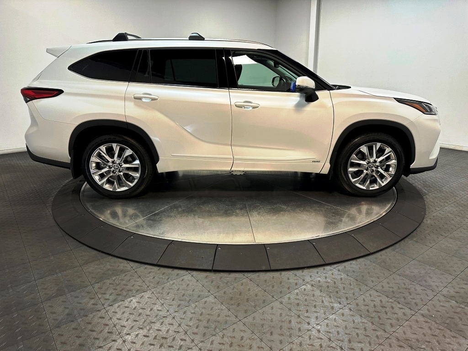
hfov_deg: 71.6
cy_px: 176
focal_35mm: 24
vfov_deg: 56.8
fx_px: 324
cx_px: 234
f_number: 1.78
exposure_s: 1/60
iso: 250
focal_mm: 6.86
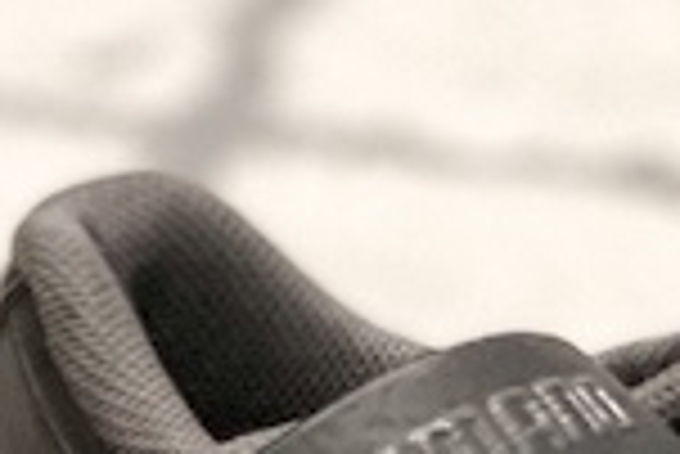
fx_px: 5407
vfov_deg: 4.7
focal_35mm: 286
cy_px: 1097
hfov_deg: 7.1
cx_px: 847
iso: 400
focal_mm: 6
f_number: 2
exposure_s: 1/30
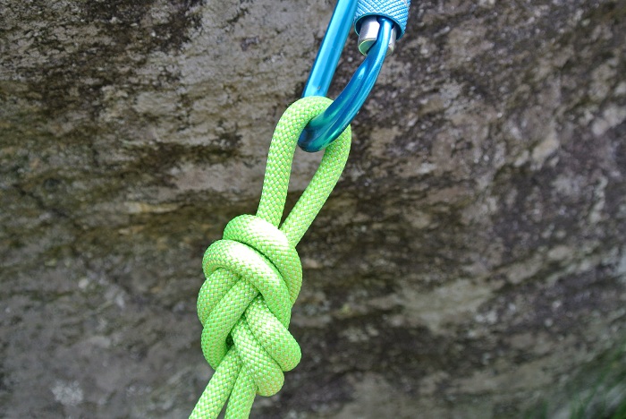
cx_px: 313
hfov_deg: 41.9
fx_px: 818
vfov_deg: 28.7
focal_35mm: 47
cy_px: 210
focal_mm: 17.5
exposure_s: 1/160
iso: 100
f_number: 4.5
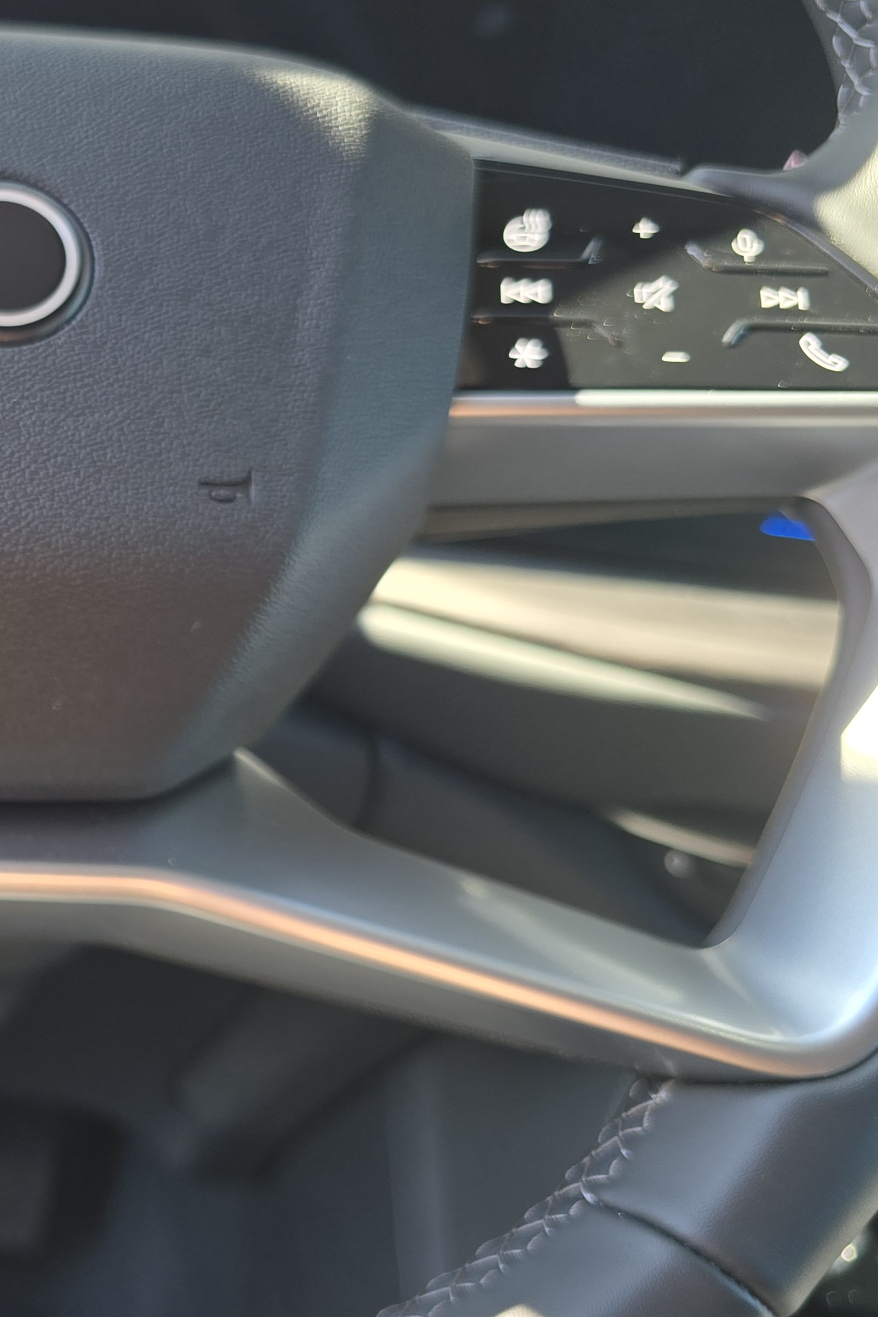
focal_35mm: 45
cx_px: -204
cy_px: 688
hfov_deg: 26.3
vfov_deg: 43.6
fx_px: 1646
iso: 64
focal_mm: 6.3
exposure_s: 1/180
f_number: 1.7
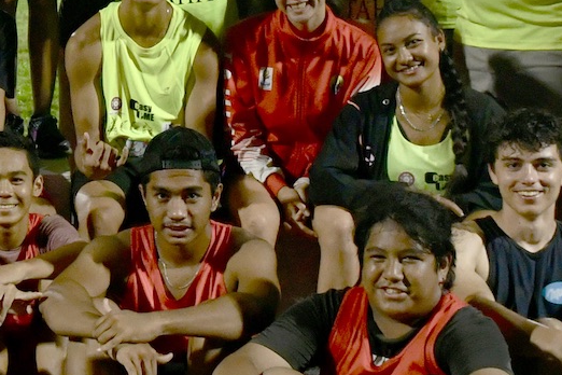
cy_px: -54
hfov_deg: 14.6
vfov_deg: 9.8
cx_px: -27
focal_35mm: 138
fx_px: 2154
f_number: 2.8
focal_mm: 24
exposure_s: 1/250
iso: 1600
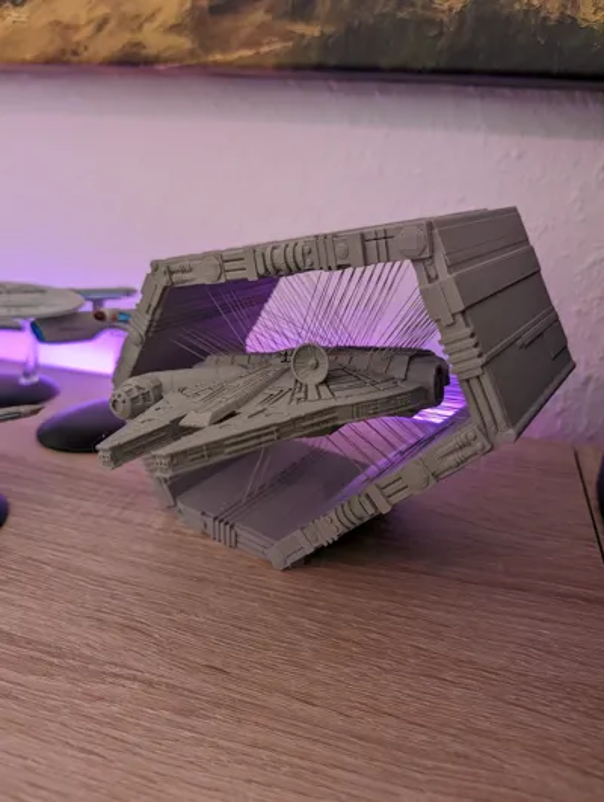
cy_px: 401
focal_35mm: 24
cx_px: 302
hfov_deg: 57.0
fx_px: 557
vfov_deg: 71.5
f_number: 1.68
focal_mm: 6.9
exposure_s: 1/27.8
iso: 51
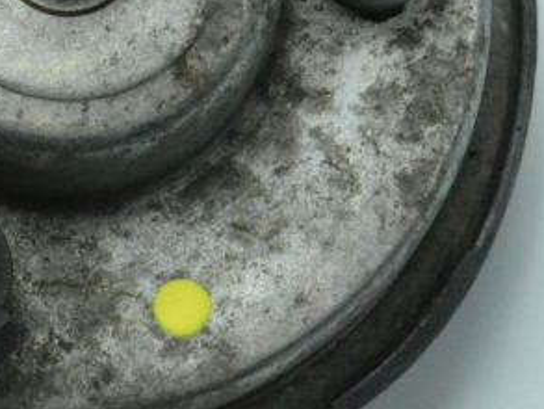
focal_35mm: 242
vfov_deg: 6.1
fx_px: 3805
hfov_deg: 8.1
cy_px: -24
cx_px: 19
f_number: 14
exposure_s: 1/800
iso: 6400
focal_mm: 48
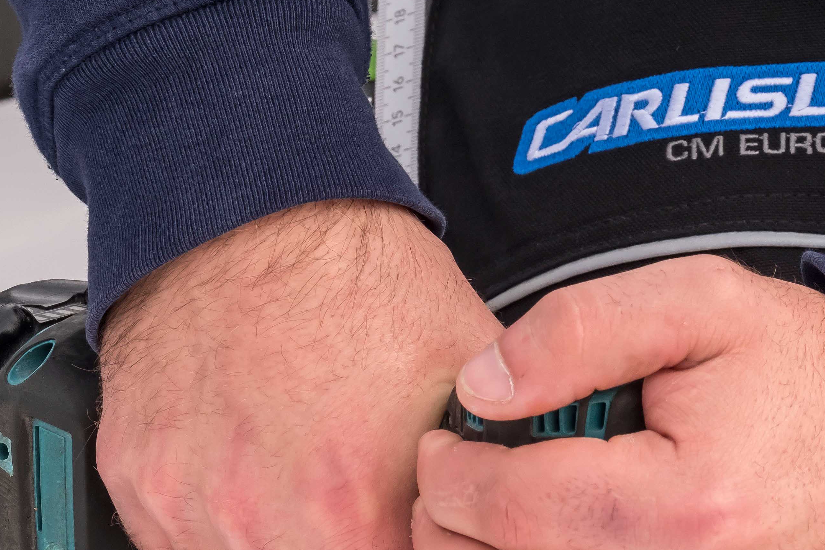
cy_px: 590
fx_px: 5980
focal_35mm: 261
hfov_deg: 7.9
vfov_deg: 5.2
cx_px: 611
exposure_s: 1/210
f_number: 11
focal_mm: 74.4
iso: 800
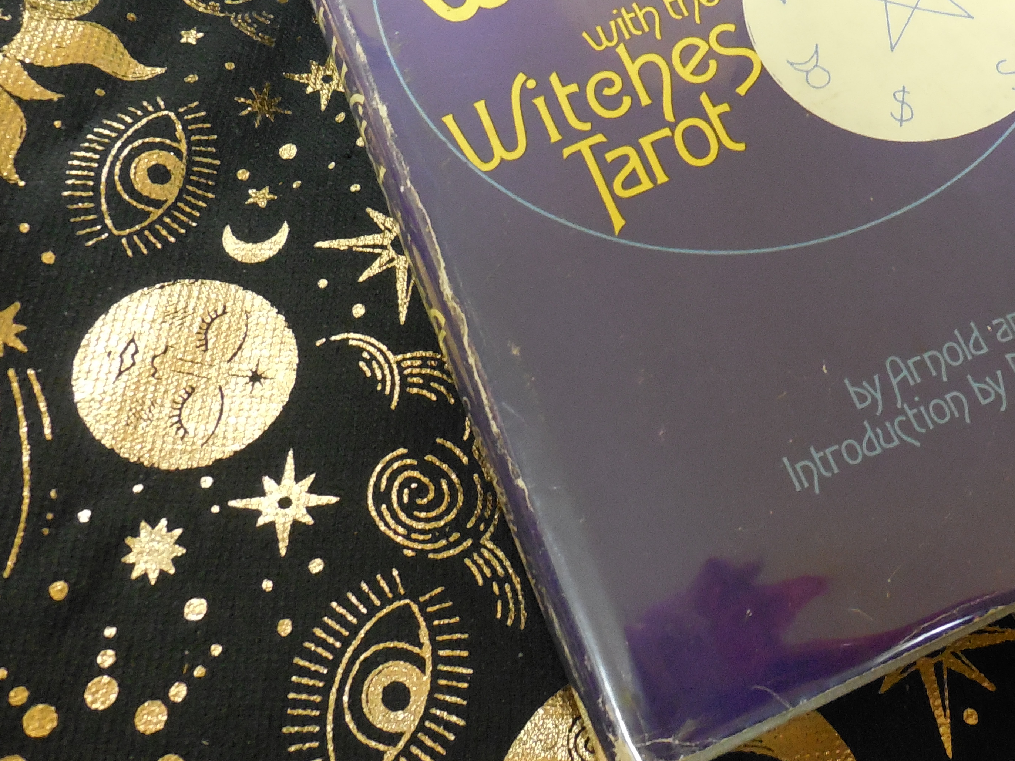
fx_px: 1231
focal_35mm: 42
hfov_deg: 44.0
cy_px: 151
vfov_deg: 33.3
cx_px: 696
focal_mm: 4.5
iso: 400
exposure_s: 1/10
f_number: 3.1
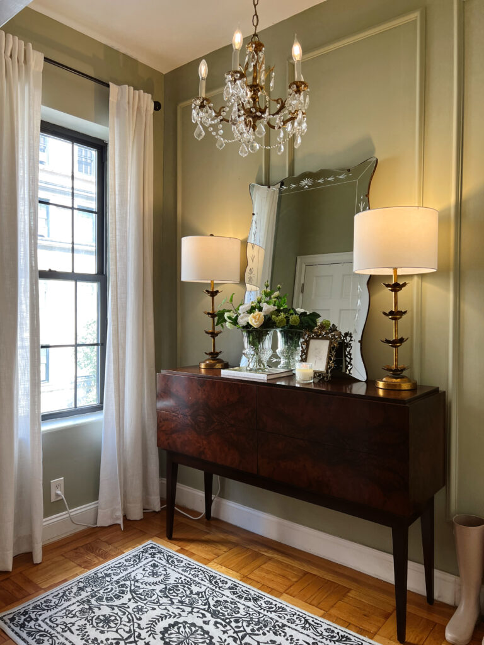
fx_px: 485
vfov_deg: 67.3
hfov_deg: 53.1
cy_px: 322
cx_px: 242
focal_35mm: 26
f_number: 1.5
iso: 100
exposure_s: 1/120
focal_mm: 5.7
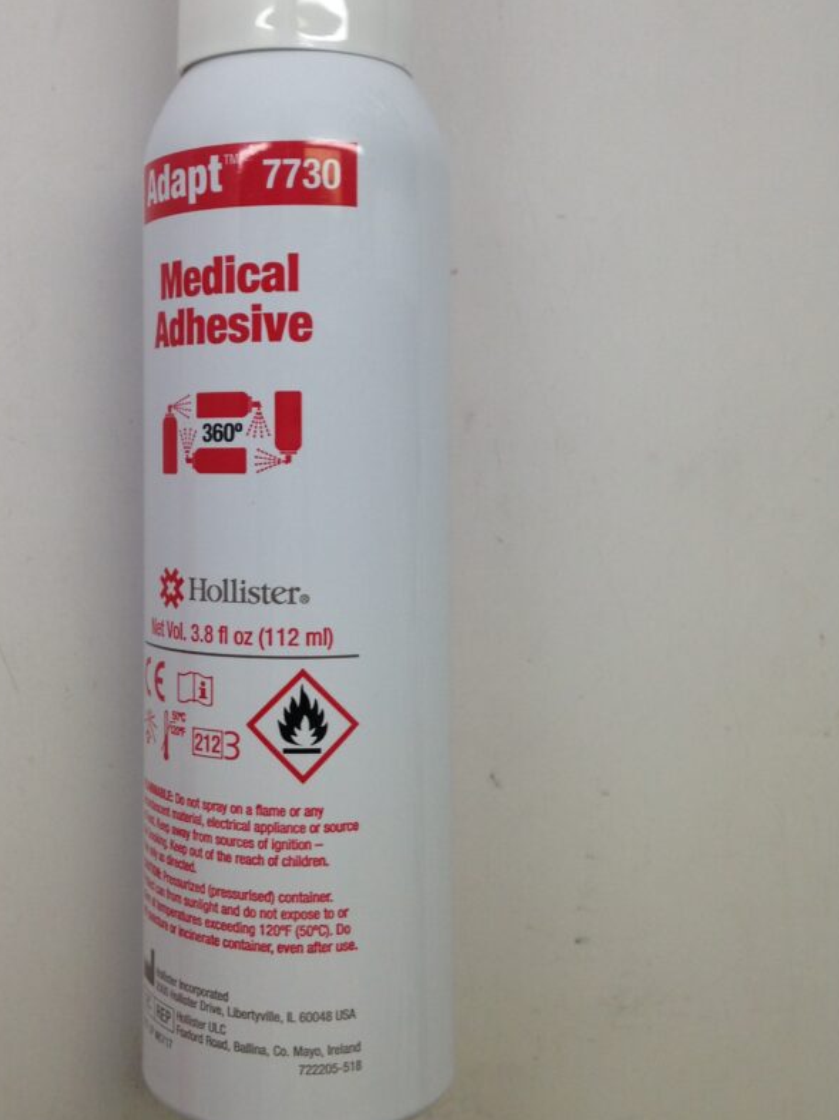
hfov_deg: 33.4
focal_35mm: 43
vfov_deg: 43.7
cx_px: 302
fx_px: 1390
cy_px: 450
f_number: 2.4
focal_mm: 4.12
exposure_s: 1/60
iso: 50
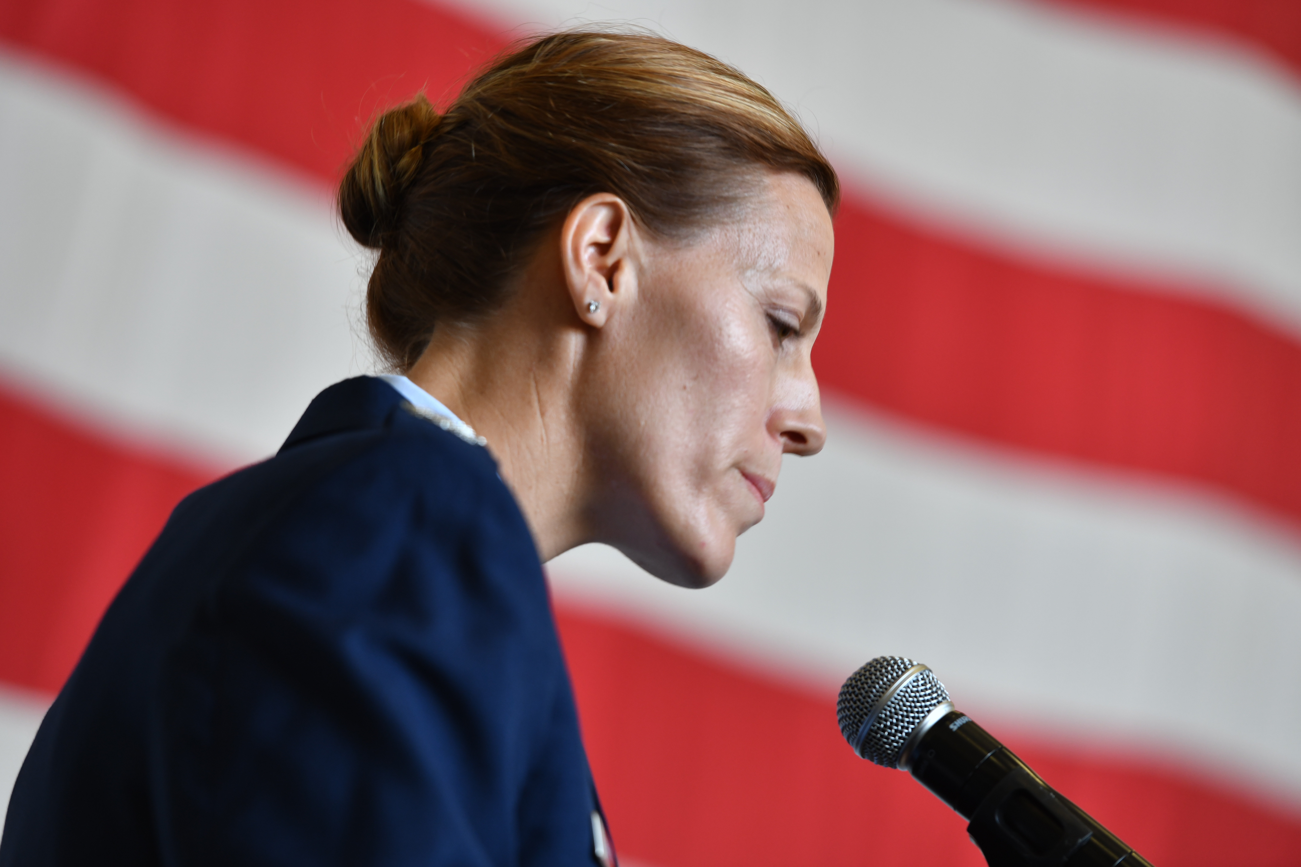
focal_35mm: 175
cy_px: 434
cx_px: 650
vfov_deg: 7.8
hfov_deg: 11.7
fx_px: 6324
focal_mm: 175
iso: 400
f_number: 3.5
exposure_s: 1/125
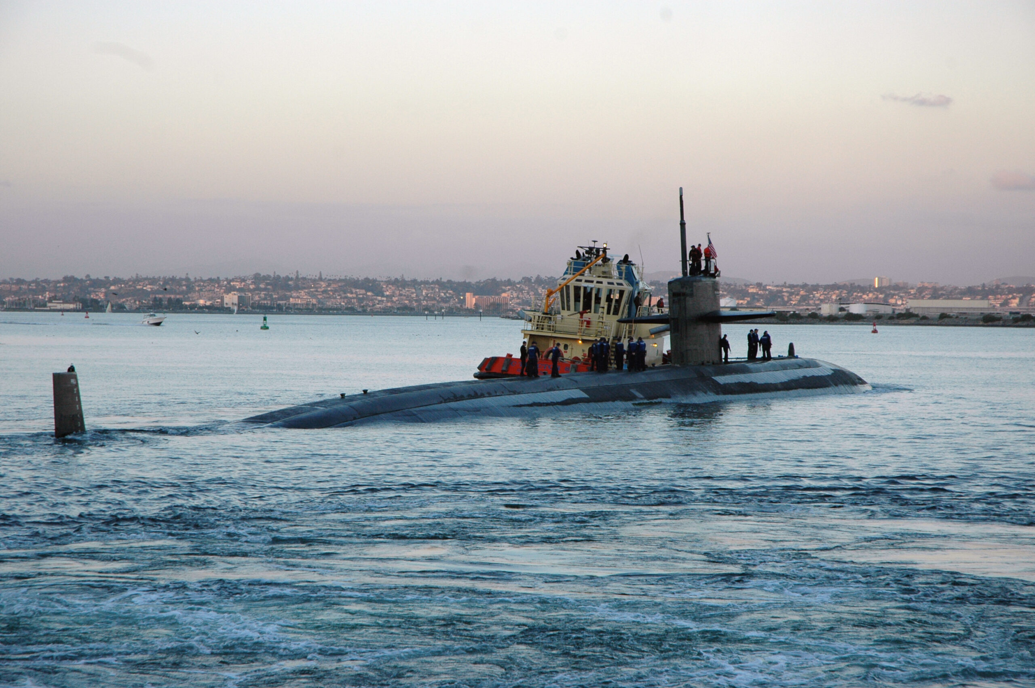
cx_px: 518
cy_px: 344
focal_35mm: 105
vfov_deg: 13.0
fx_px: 3016
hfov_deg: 19.5
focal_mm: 70
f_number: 7.1
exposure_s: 1/200
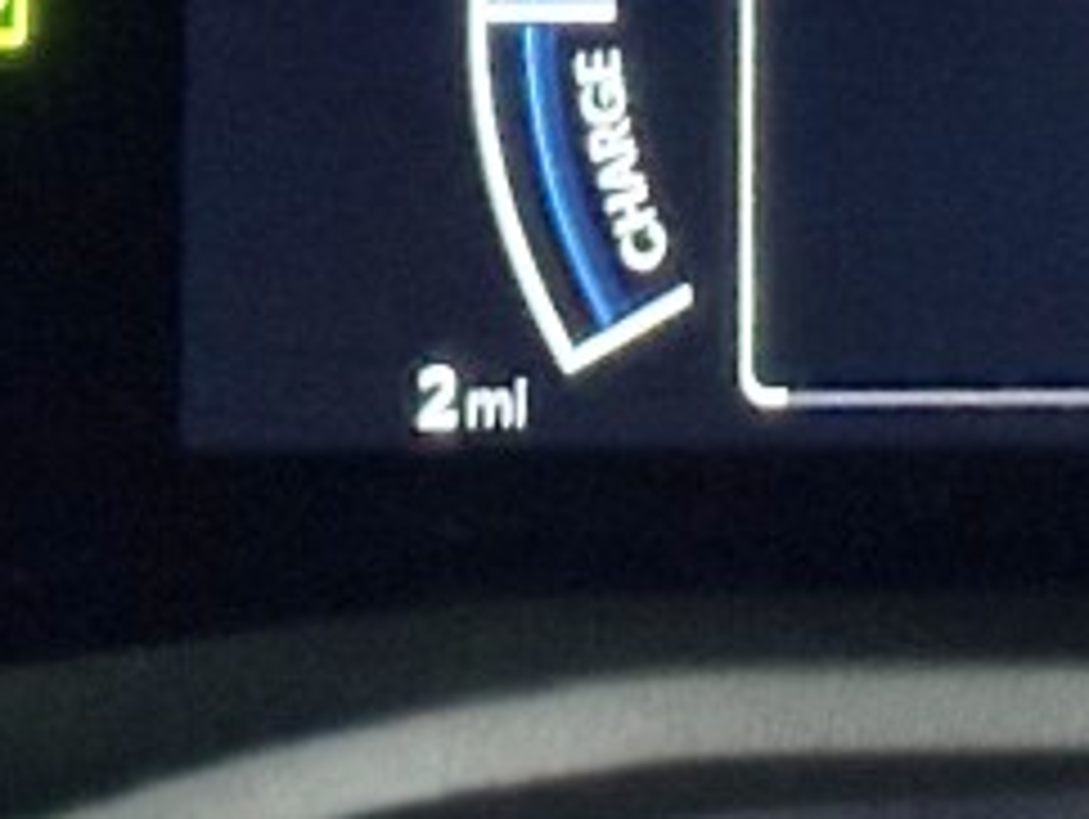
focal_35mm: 203
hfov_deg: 9.7
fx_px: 6393
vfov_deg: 7.3
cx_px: 1130
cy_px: -225
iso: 640
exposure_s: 1/24
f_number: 1.78
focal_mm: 6.86
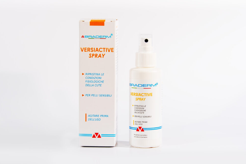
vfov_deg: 12.0
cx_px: 117
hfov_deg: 17.9
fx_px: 779
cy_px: 80
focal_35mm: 114
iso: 100
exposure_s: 1/250
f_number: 5.6
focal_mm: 72
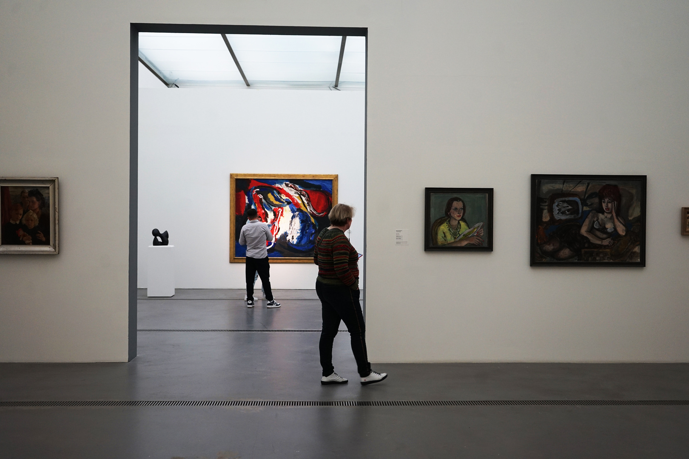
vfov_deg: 34.2
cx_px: 344
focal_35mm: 39
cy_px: 230
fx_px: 746
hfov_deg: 49.6
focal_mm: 39
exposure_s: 1/125
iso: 800
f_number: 4
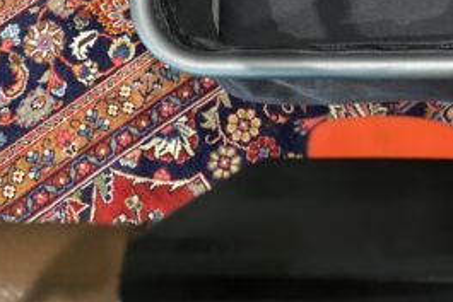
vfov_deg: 25.6
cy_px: 23
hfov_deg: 37.5
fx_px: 642
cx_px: 361
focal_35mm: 51
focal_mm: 4.25
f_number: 1.8
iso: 1000
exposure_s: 1/30
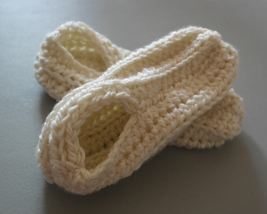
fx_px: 324
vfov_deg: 36.5
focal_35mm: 41
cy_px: 107
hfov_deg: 44.8
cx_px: 133
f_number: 4
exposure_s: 1/60
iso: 400
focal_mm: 24
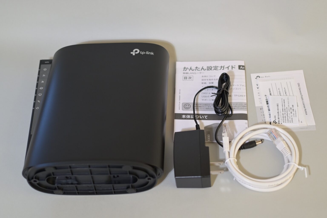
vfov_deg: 22.6
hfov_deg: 33.4
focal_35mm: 60
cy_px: 109
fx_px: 545
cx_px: 164
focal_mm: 40
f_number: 2.5
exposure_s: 1/160
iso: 320
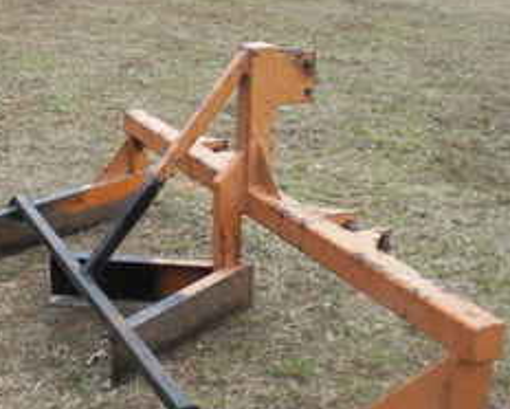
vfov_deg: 27.6
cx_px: 152
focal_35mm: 55
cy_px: 255
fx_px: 831
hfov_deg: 33.7
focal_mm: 6.3
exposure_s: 1/100
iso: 64
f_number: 3.1
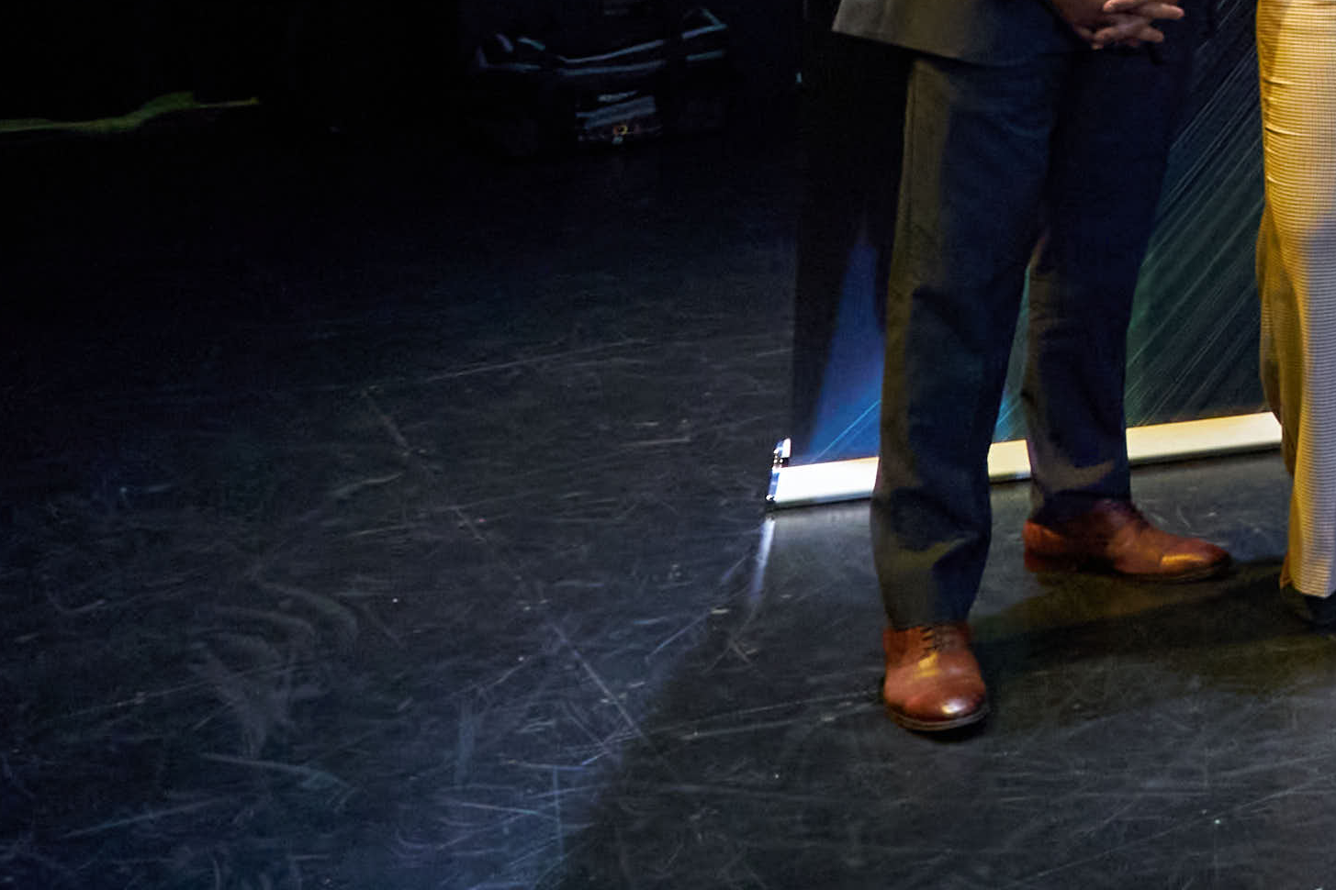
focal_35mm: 66
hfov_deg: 21.1
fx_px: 2449
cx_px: 2374
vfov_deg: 18.2
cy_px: -475
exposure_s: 1/200
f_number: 5
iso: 5000
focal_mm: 16
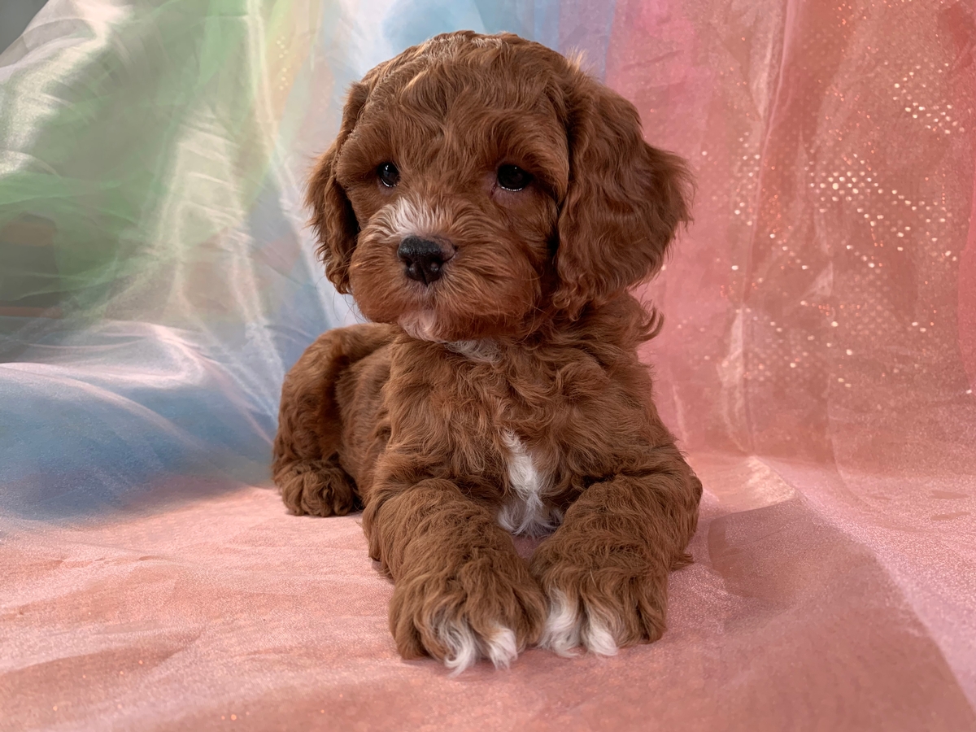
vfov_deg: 53.1
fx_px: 733
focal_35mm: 26
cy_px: 366
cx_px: 488
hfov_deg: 67.3
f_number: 1.8
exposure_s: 1/120
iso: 80
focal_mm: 4.25
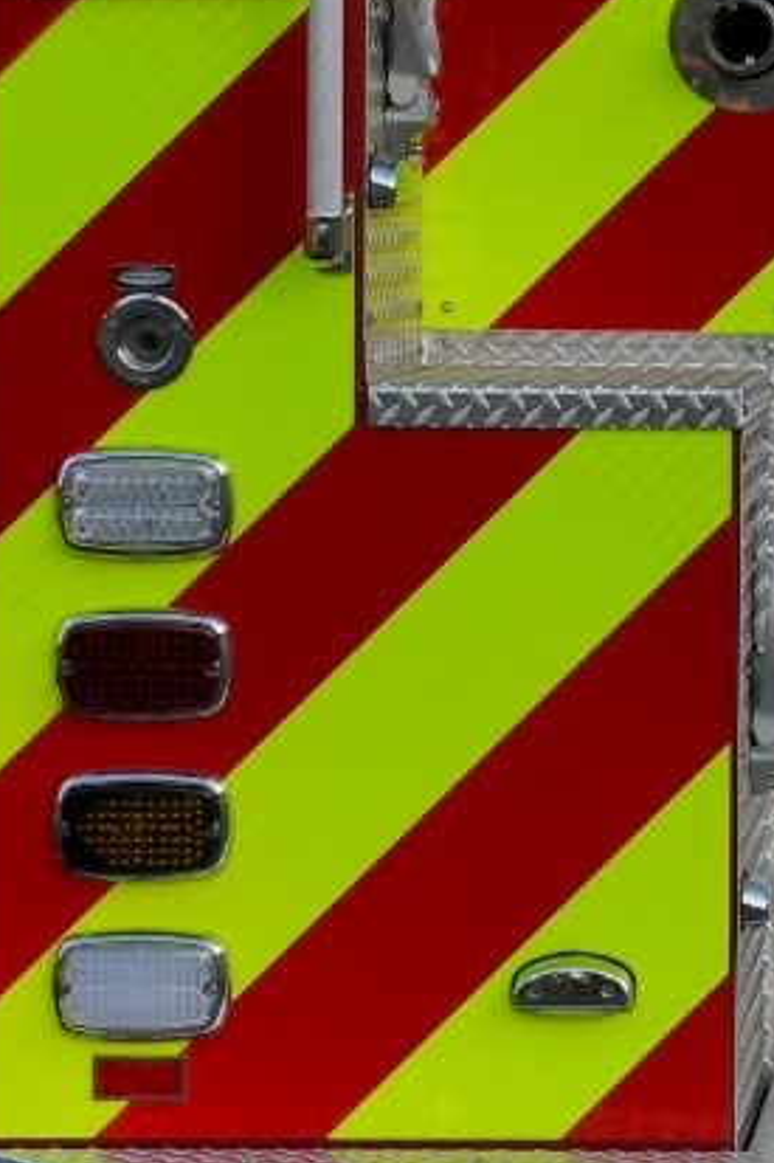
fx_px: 4938
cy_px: 301
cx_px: 1312
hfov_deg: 8.7
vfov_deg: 13.4
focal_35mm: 153
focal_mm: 26
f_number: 5
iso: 640
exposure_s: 1/1250
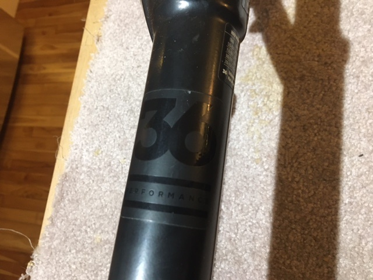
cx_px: 186
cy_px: 140
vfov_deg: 48.2
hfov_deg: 61.7
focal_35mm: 29
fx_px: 312
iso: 200
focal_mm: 4.15
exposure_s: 1/30
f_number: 2.2
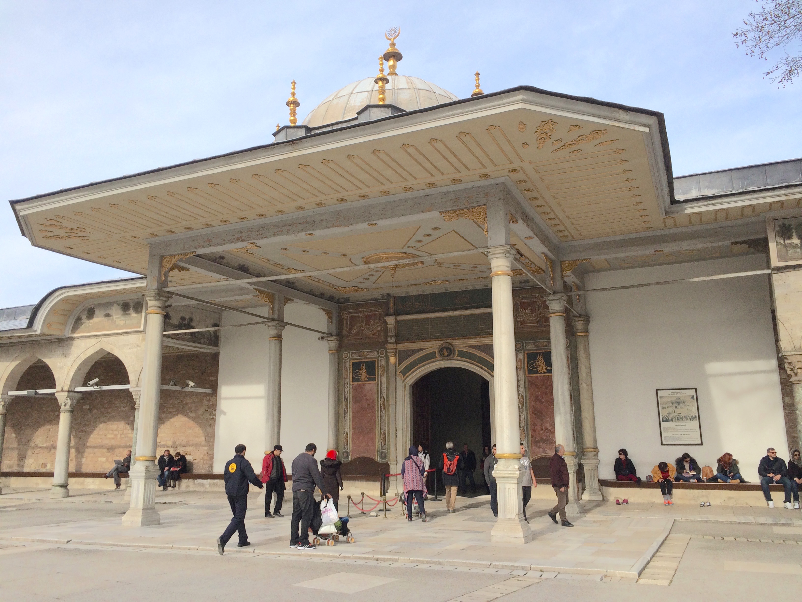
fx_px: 672
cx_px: 401
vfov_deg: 48.2
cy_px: 301
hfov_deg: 61.7
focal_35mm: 29
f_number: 2.2
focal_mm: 4.15
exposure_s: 1/1520
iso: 32
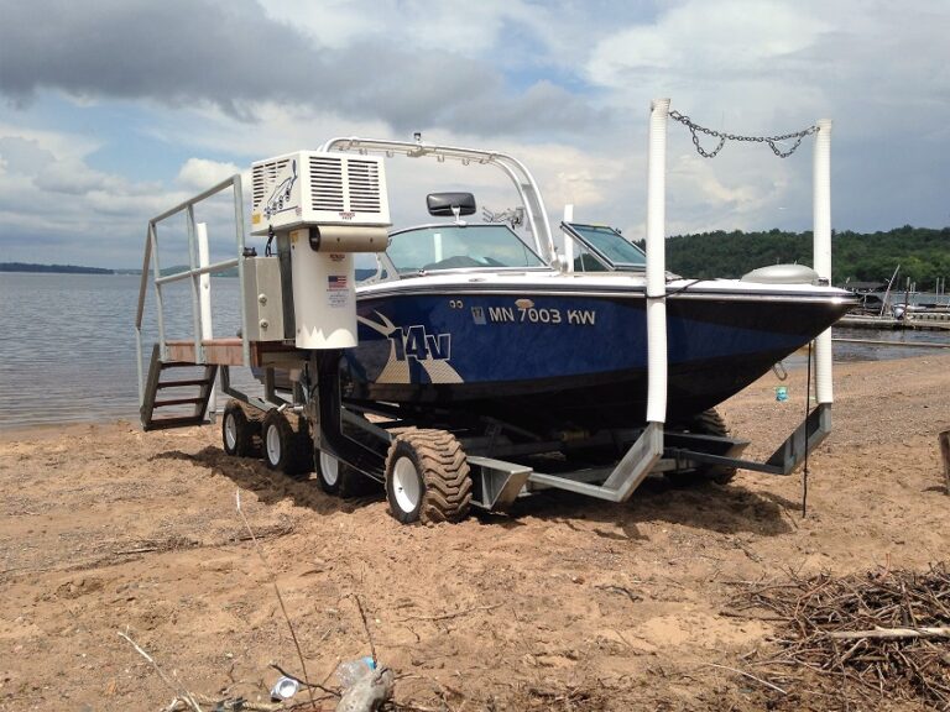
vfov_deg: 42.9
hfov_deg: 55.4
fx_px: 906
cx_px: 475
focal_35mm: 33
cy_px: 356
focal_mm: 4.12
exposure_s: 1/2584
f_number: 2.4
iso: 50
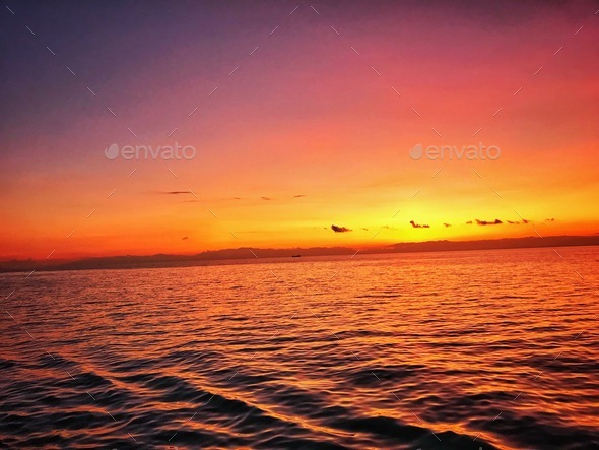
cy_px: 225
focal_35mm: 28
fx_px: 485
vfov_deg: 49.8
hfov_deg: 63.4
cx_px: 300
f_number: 1.8
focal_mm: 3.99
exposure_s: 1/33
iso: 25
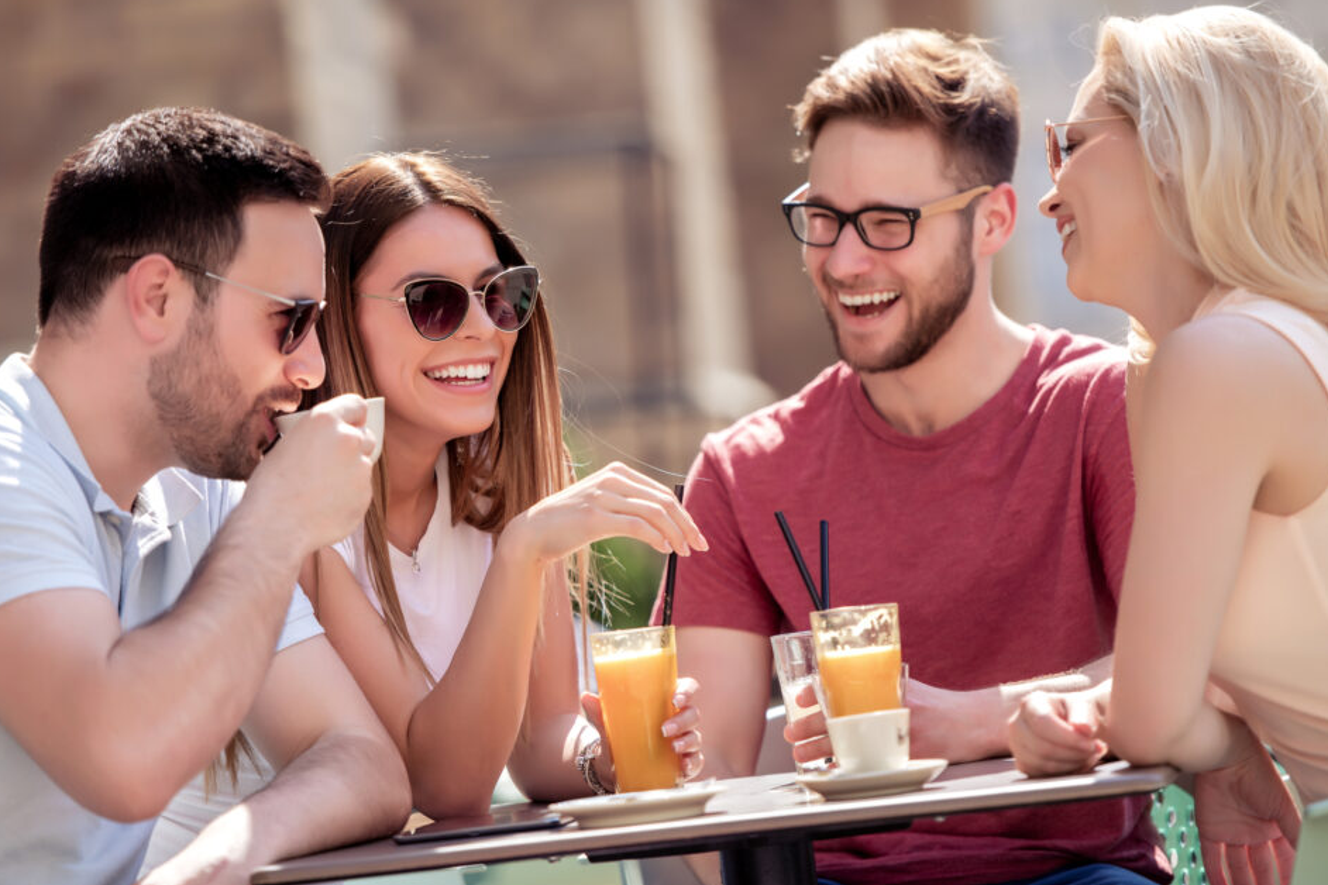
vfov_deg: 7.3
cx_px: 634
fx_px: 6898
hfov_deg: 11.0
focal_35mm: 187
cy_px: 495
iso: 64
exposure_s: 1/320
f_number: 2.8
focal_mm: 165
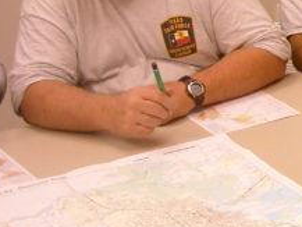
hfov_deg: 14.4
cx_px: 498
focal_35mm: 124
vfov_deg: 11.8
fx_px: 1082
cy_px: -3
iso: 270
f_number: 2.8
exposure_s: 1/60
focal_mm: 5.7
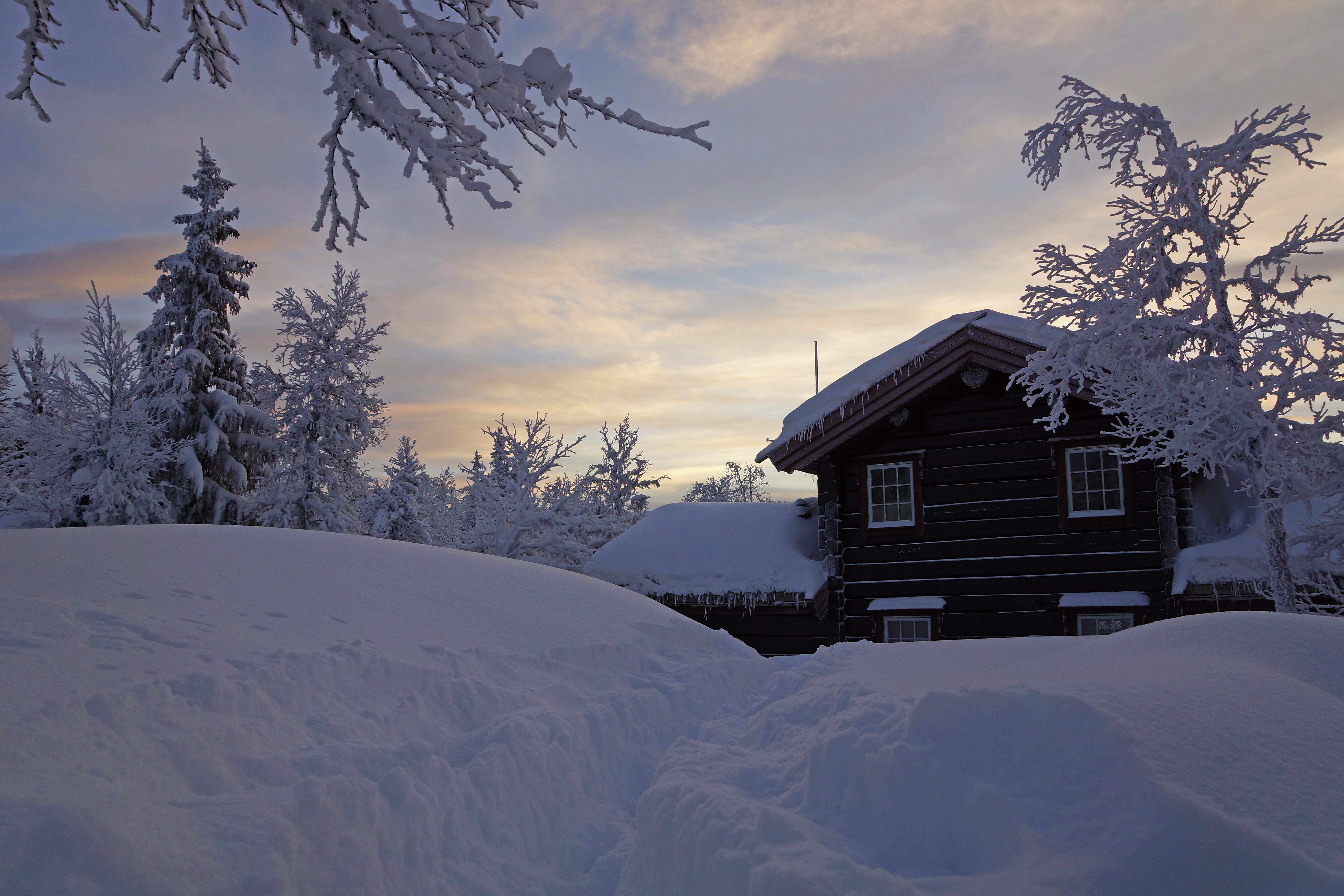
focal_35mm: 24
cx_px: 672
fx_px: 896
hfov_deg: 73.7
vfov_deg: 53.1
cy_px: 448
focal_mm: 16
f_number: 8
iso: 100
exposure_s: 1/80
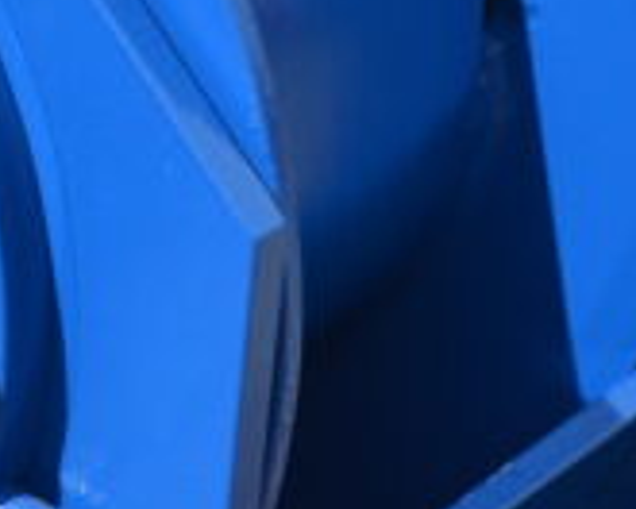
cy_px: 293
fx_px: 6588
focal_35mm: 350
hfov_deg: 5.5
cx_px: -254
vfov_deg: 4.4
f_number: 8
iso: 125
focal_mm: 40
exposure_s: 1/250
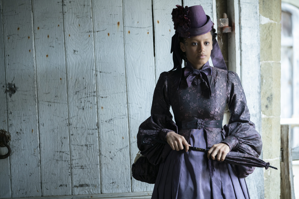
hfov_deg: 17.9
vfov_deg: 12.0
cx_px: 150
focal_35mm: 114
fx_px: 947
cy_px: 100
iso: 2000
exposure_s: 1/200
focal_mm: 114
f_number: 2.8
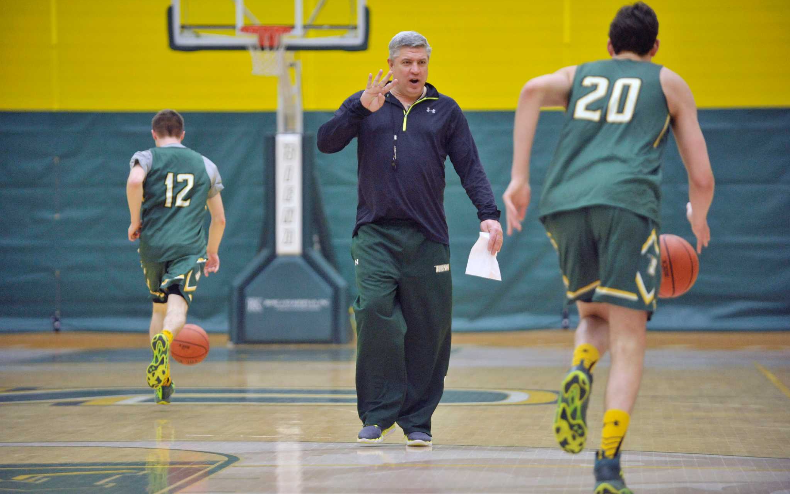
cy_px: 250
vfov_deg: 6.8
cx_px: 396
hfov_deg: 10.8
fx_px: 4177
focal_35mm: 194
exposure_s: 1/800
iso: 3200
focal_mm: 190
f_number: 2.8
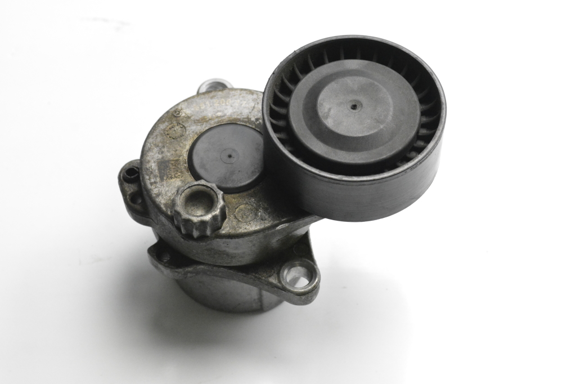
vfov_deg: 16.5
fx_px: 1320
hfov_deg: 24.6
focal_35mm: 82
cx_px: 288
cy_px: 192
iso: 6400
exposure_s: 1/320
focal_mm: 55
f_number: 9
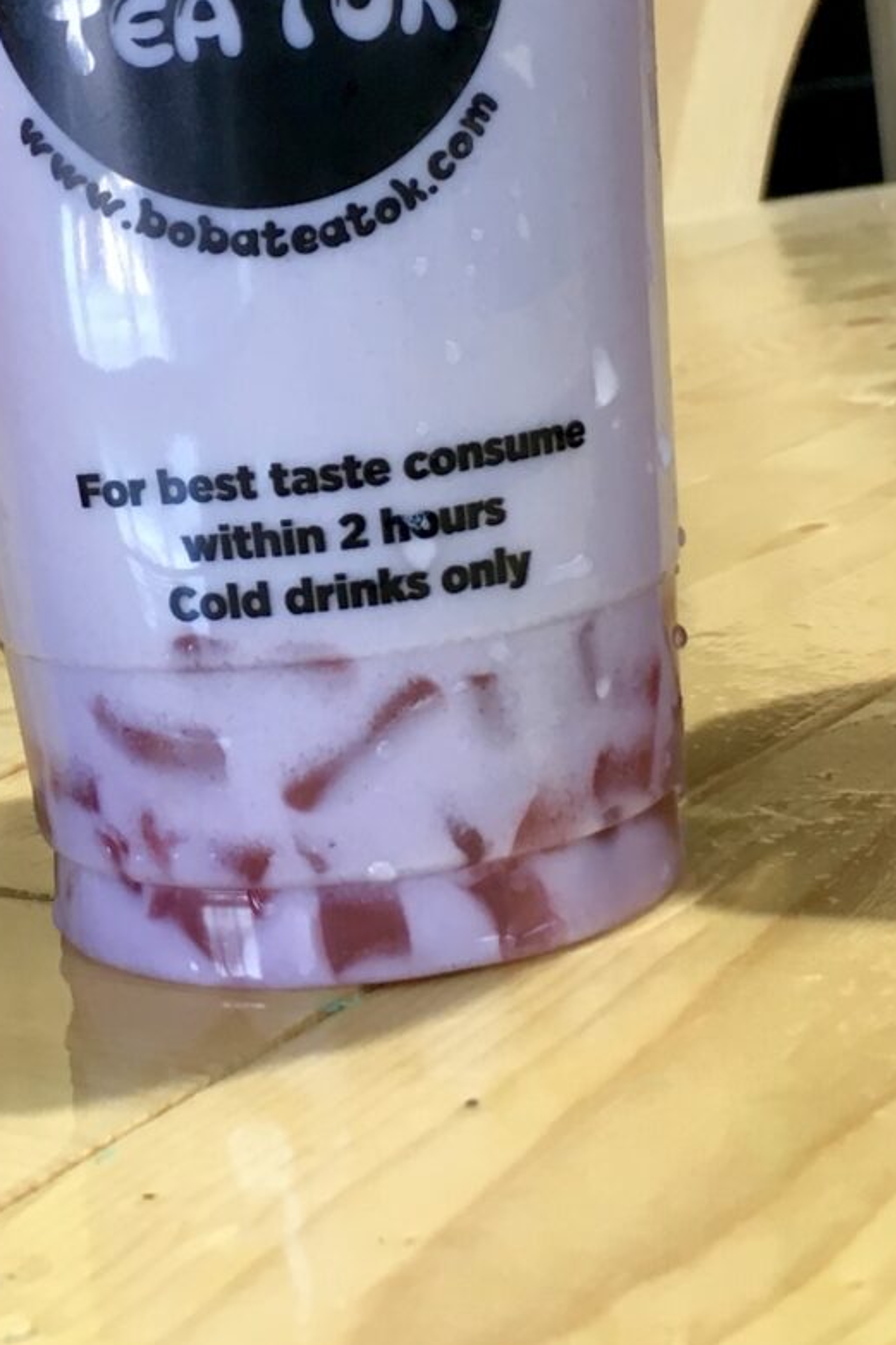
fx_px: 2950
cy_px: 213
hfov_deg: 17.1
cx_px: 114
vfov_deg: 25.1
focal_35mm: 79
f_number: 2.2
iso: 64
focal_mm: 4.15
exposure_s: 1/30
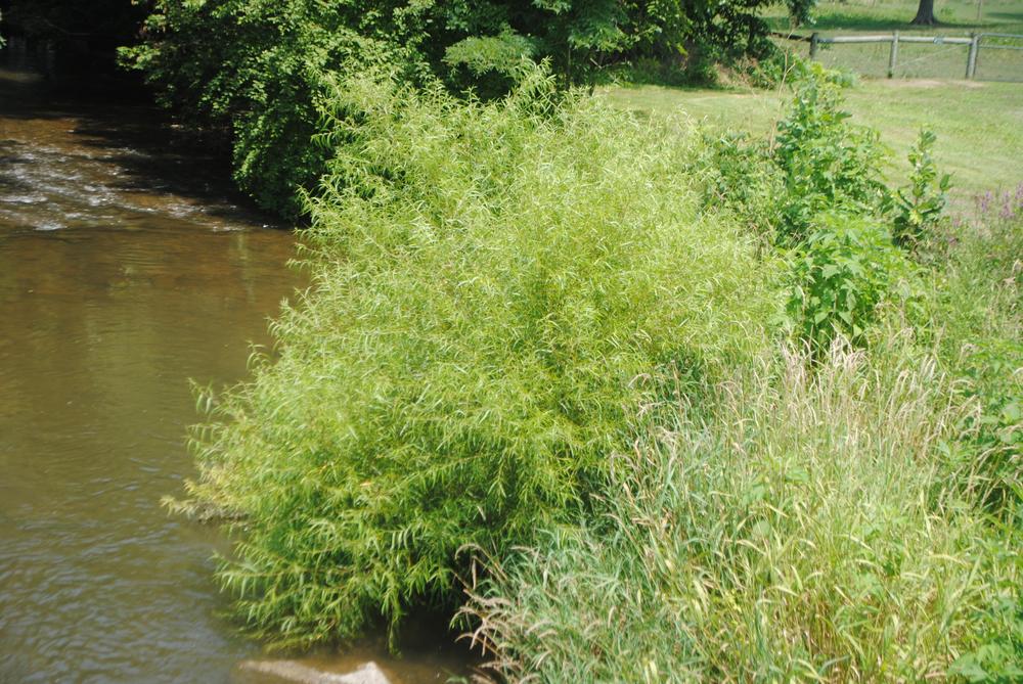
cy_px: 342
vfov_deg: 22.7
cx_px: 512
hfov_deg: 33.4
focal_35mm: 60
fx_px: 1707
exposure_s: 1/160
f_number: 6.3
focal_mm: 40
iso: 100
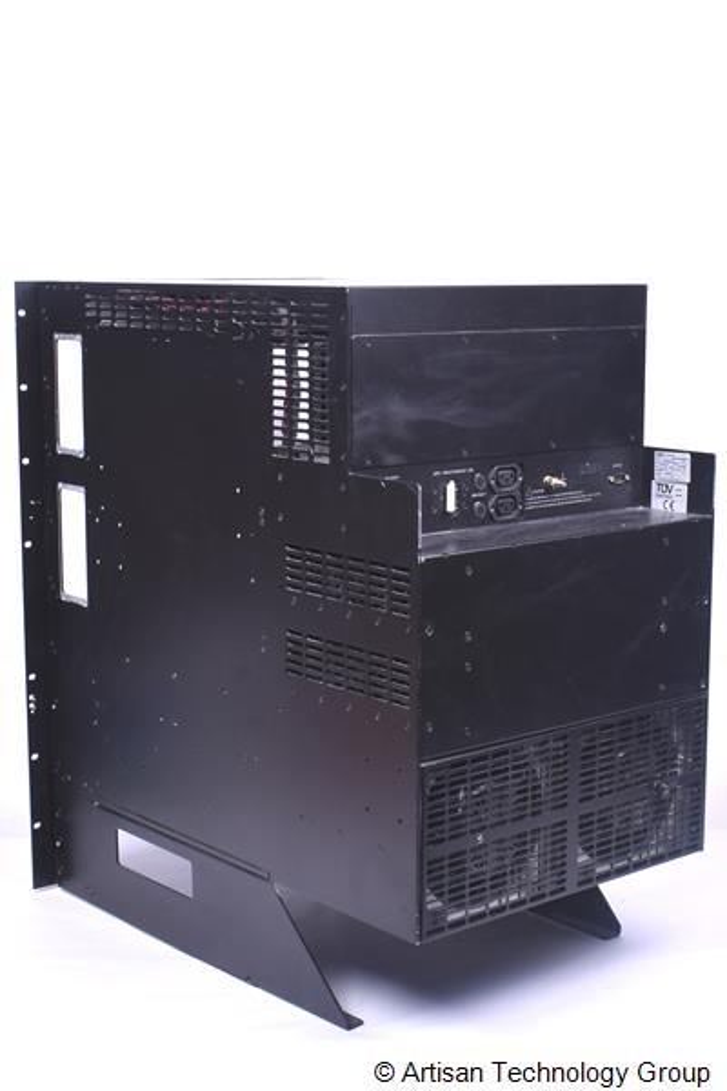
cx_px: 364
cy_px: 546
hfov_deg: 41.7
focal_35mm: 32
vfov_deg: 59.5
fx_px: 954
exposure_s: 1/200
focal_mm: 21
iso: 200
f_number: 11
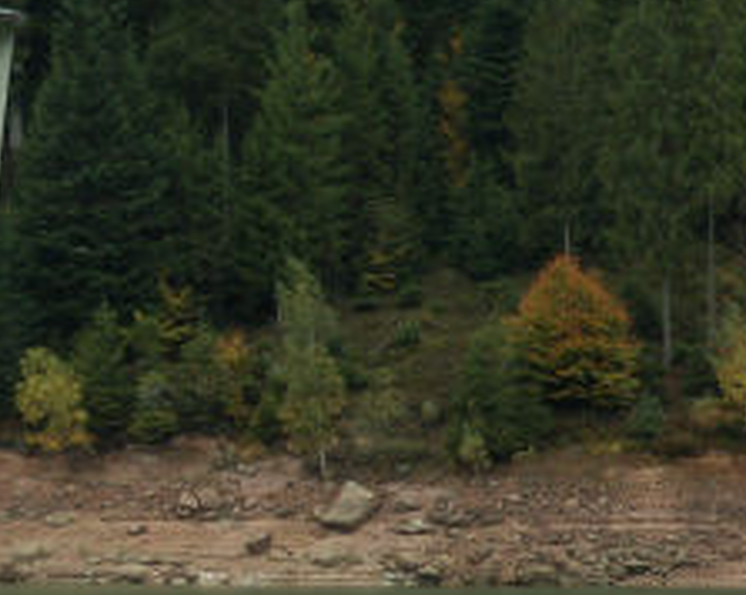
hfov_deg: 4.8
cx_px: -207
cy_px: 485
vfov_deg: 3.9
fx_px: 8824
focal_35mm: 400
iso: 50
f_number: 5.6
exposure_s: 1/30
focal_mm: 24.82
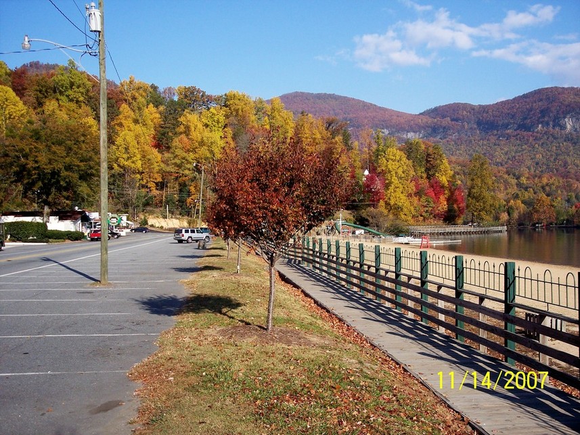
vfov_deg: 36.8
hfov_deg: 47.9
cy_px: 218
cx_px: 290
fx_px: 654
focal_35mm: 39
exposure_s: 1/750
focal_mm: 8
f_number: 4
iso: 100
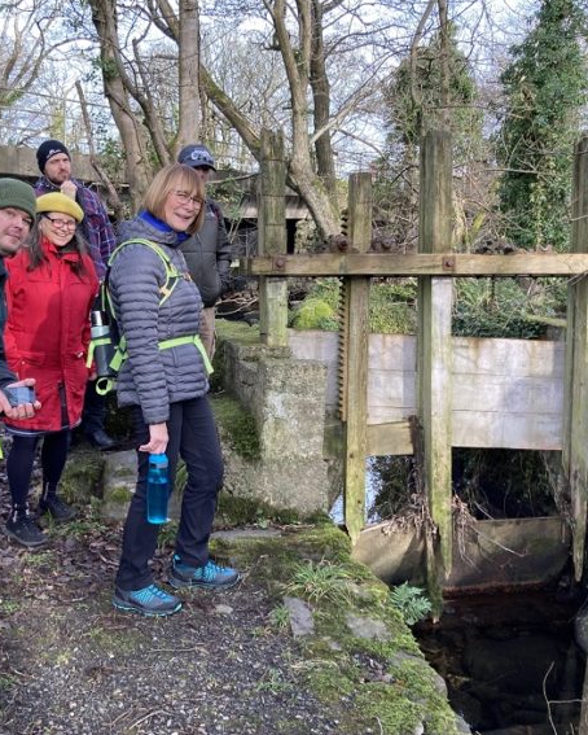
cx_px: 215
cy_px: 368
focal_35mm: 37
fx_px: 804
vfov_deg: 49.1
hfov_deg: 39.8
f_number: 1.8
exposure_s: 1/121
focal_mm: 3.99
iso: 25
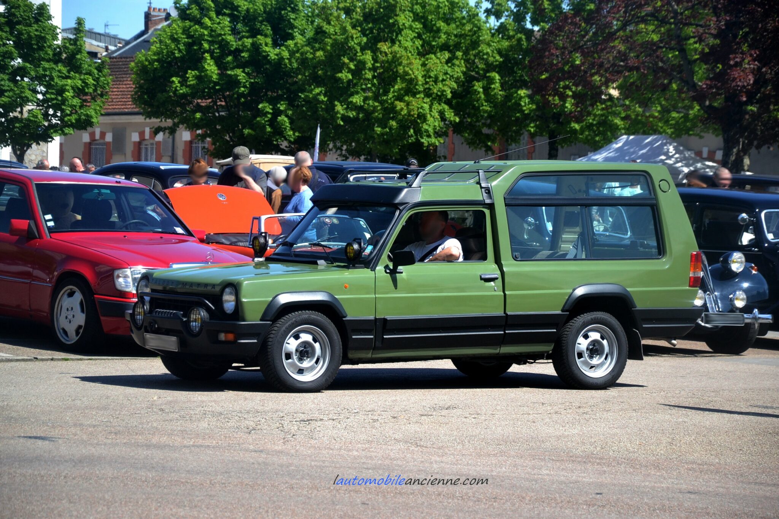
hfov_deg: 16.1
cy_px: 260
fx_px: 2759
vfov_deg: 10.8
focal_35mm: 128
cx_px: 390
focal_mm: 85
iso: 400
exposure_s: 1/800
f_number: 5.6
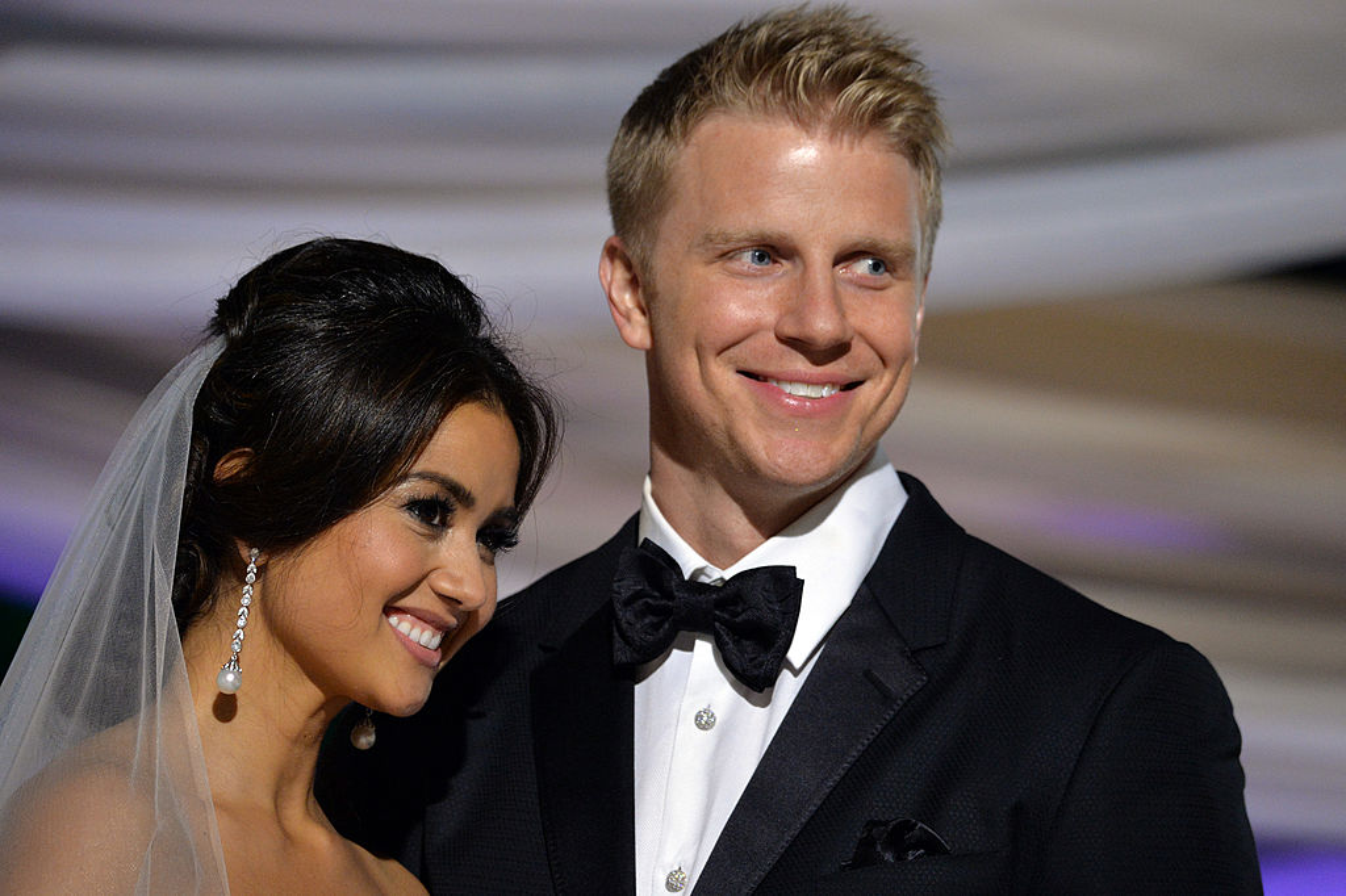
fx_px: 11960
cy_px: 448
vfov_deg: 4.3
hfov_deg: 6.4
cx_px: 673
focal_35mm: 320
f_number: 5.6
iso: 3200
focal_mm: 320
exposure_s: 1/80
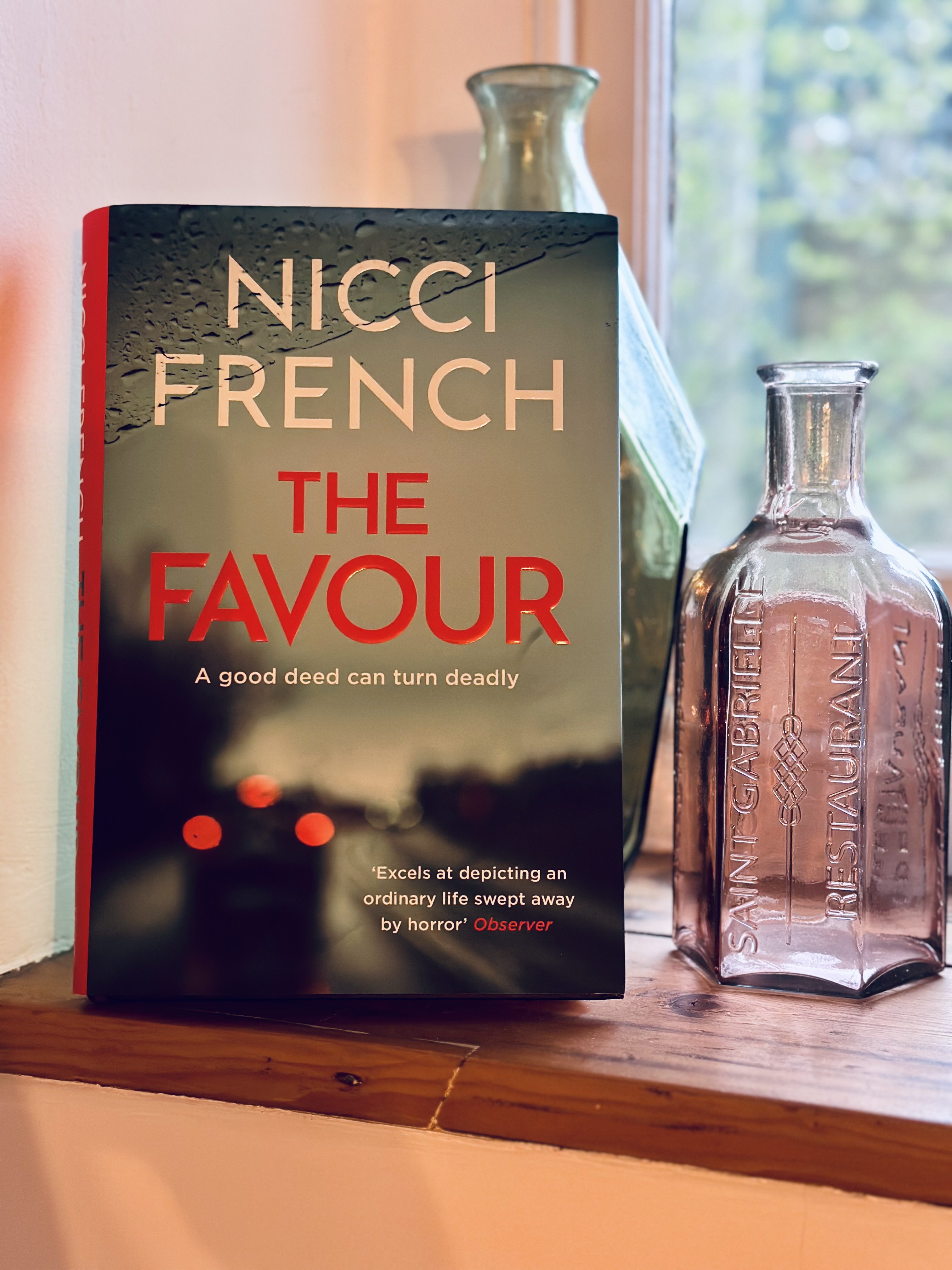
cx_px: 476
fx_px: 1760
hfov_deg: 30.3
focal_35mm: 48
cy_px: 635
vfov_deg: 39.7
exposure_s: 1/33
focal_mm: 6.86
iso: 320
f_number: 1.78
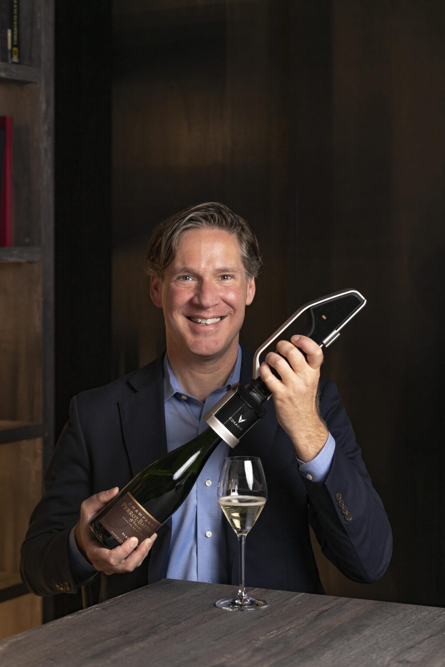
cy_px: 334
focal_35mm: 82
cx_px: 222
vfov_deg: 24.8
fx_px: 1519
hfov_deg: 16.7
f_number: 4
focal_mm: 82
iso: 500
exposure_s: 1/60
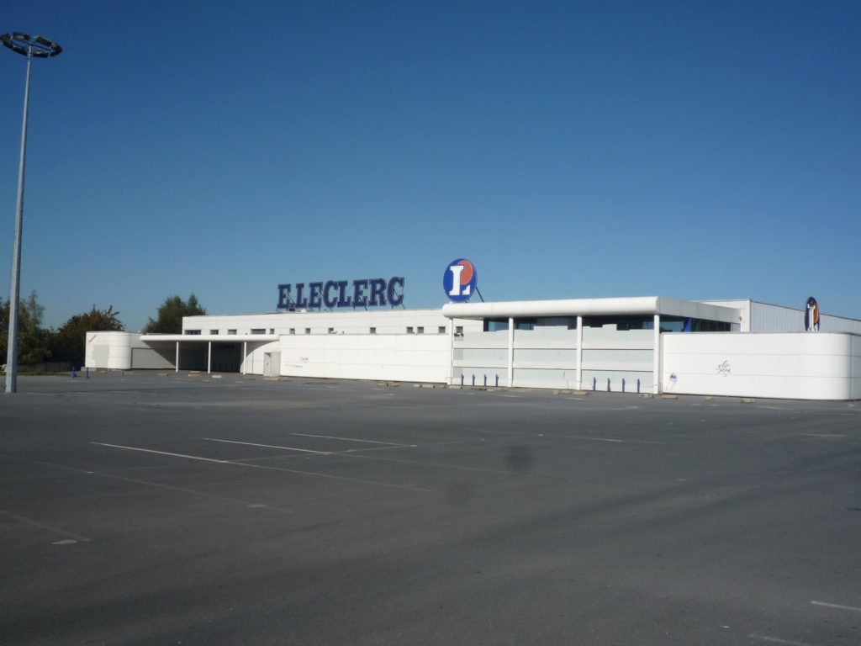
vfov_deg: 39.7
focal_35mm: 36
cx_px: 430
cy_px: 323
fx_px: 895
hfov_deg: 51.4
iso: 100
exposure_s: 1/640
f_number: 8
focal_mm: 6.3
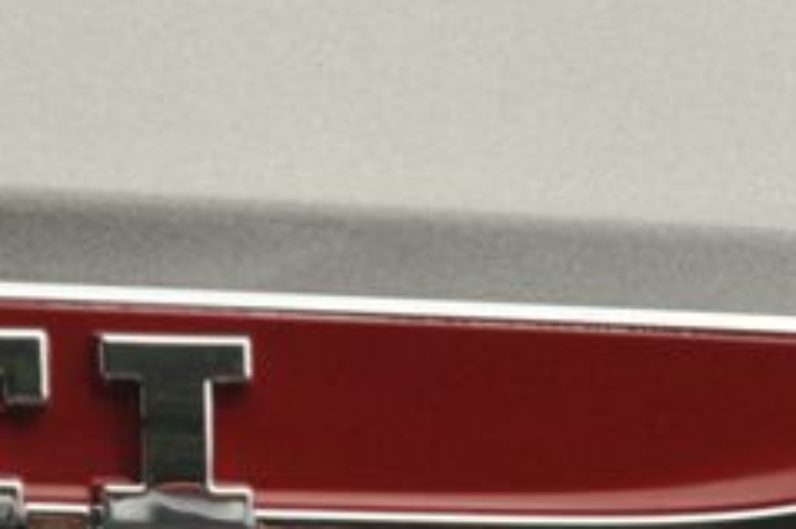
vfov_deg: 2.1
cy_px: 739
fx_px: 14185
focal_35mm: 642
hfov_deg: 3.2
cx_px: 190
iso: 1600
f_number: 11
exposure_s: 1/1250
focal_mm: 120
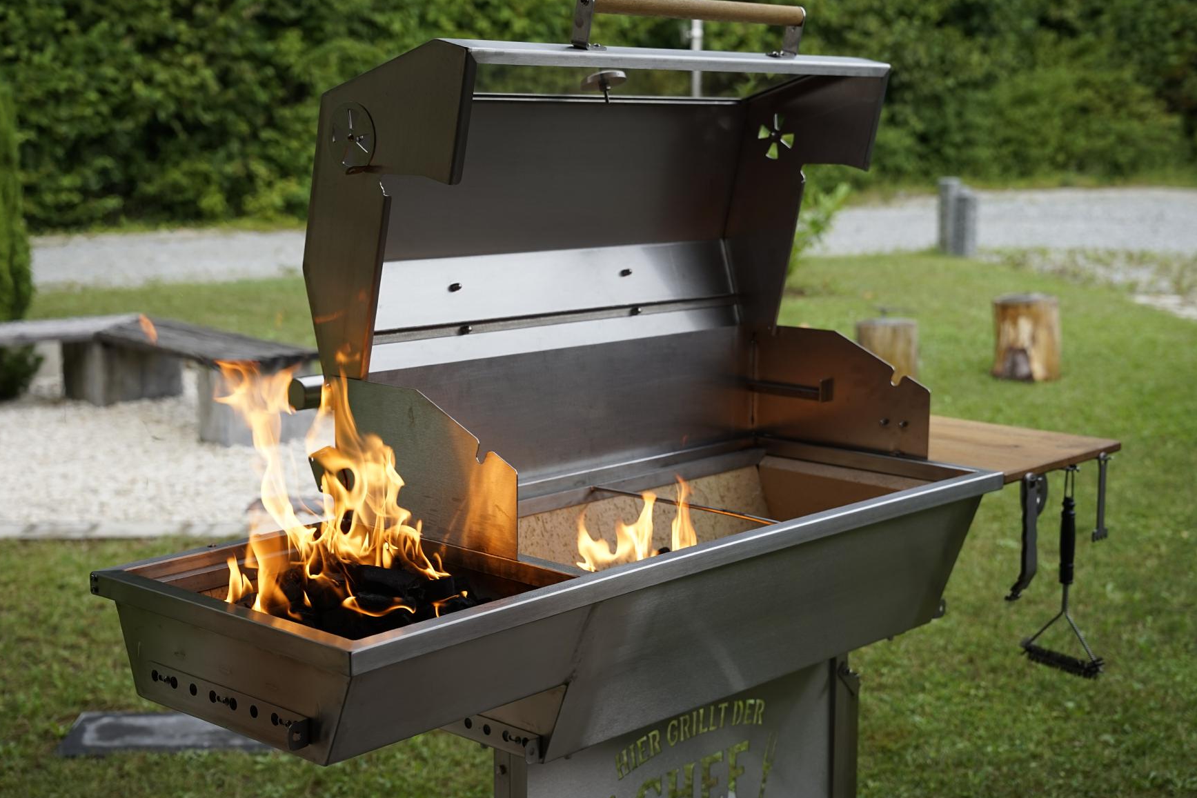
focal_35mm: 53
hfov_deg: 37.6
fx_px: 1758
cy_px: 383
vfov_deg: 25.6
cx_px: 602
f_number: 3.5
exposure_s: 1/250
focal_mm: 47.8
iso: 125
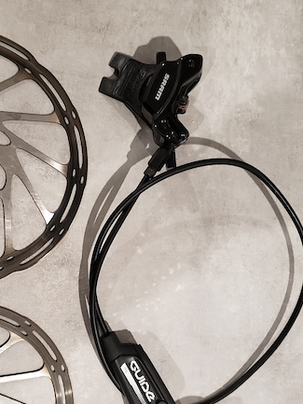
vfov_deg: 39.3
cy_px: 262
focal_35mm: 48
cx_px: 76
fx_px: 560
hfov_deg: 29.8
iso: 250
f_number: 1.5
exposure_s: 1/20
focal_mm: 4.3
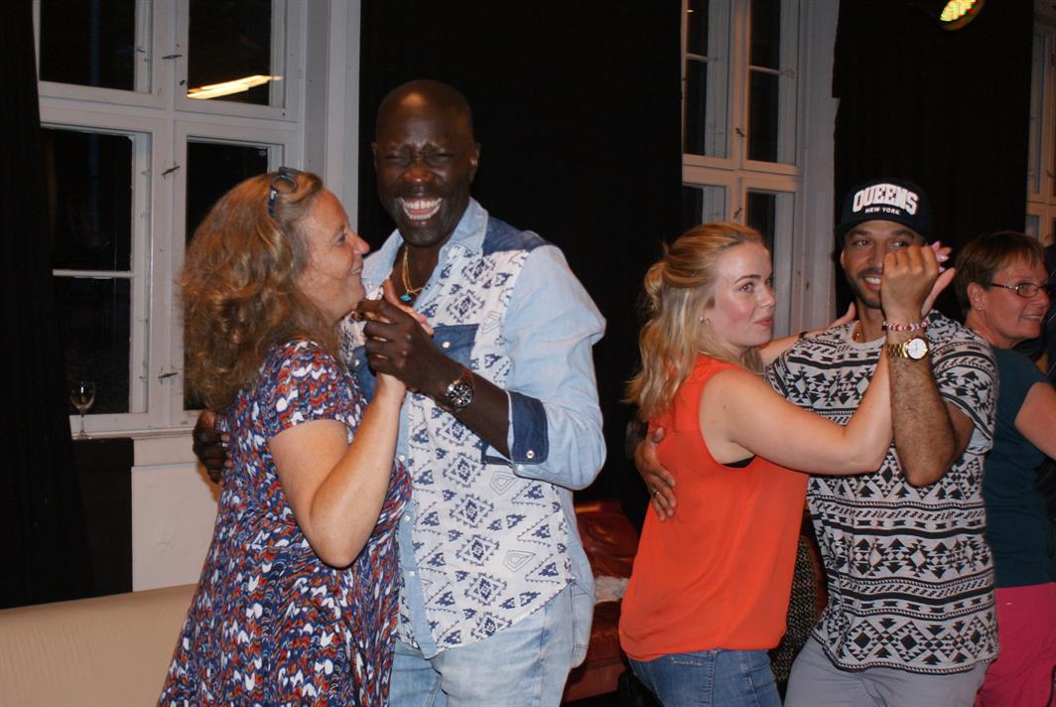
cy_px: 354
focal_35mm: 45
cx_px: 528
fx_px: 1321
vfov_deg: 29.9
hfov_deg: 43.6
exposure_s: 1/60
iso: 400
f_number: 5
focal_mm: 30
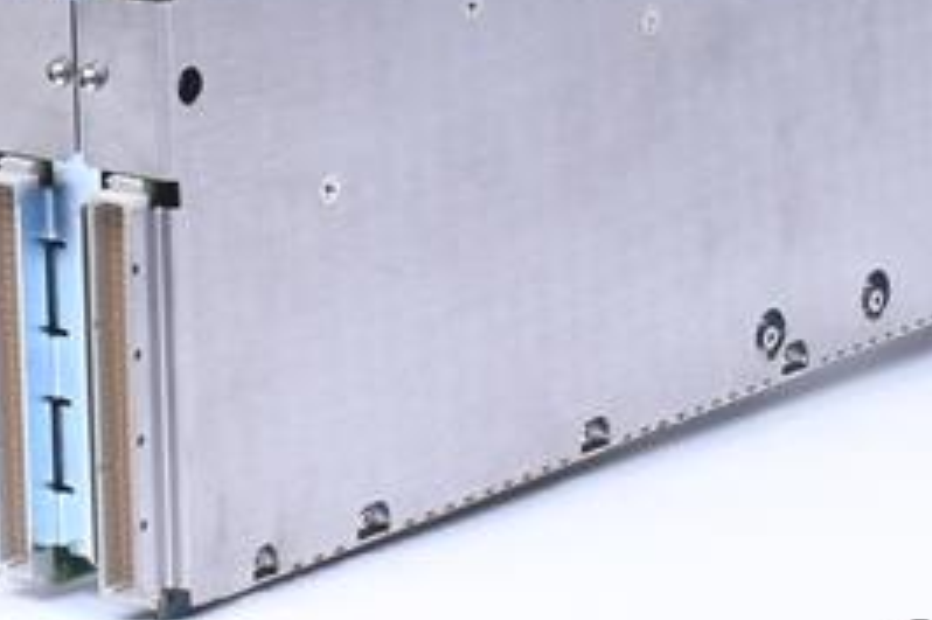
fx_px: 2510
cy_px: -25
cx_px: 529
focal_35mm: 97
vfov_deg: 13.8
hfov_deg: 21.0
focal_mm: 29
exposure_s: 1/200
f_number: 14
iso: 200
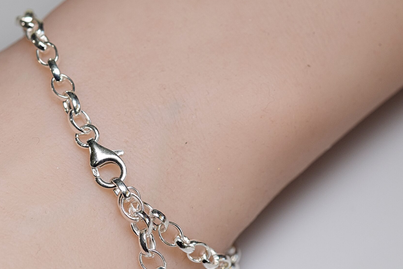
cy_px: 166
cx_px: 108
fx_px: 2729
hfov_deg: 8.4
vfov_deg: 5.6
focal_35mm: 244
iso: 400
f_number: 8
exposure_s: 1/160
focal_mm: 105
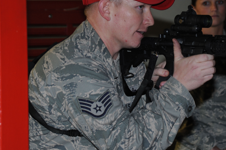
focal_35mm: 185
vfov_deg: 7.4
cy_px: 48
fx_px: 1160
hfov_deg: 11.1
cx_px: 130
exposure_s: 1/60
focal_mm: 102
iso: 800
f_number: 7.1
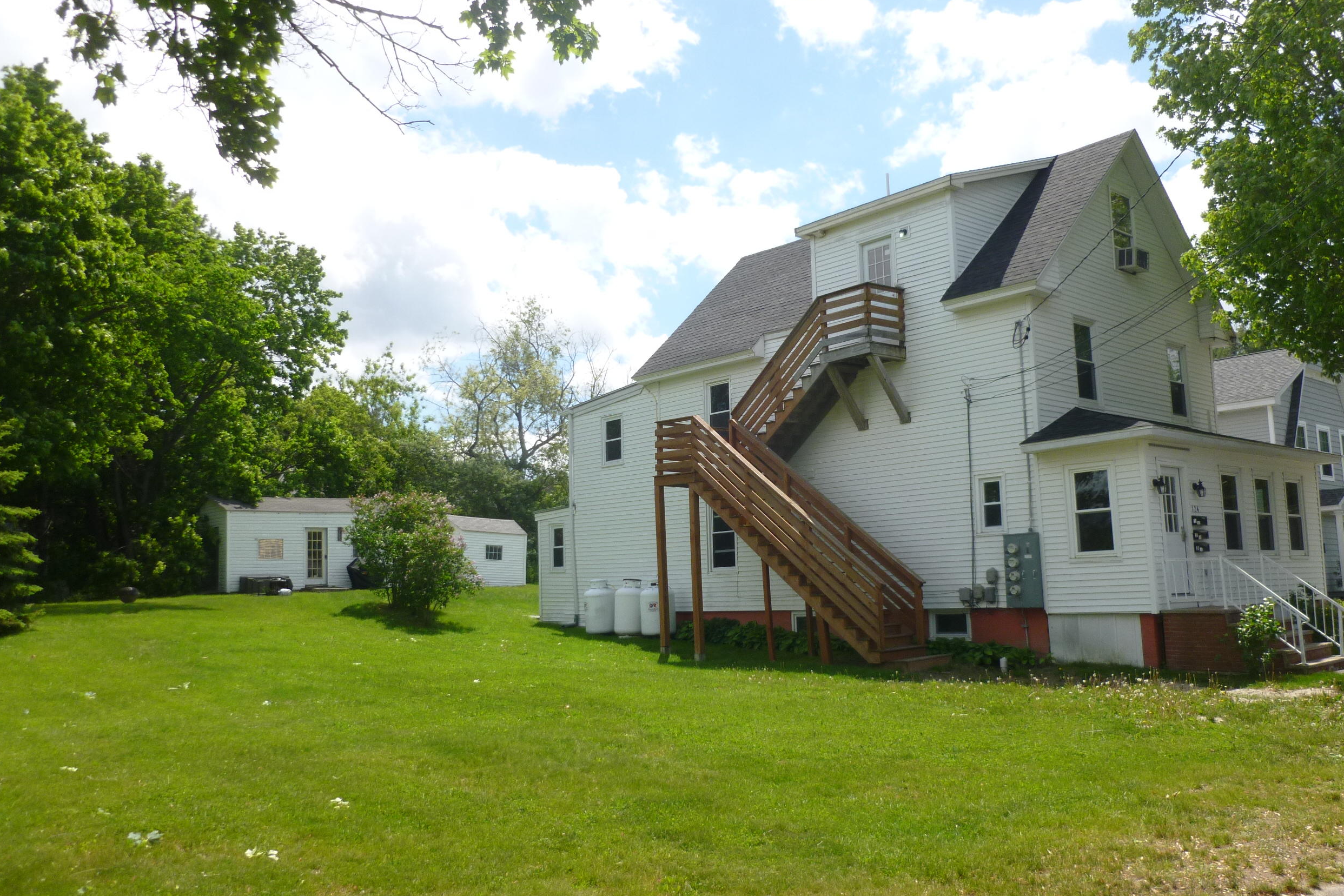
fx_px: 1120
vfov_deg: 43.6
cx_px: 686
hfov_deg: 61.9
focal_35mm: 30
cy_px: 438
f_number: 10
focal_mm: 5
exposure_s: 1/160
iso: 100
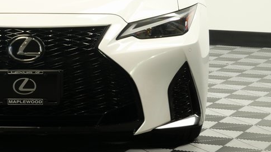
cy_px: 30
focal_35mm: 148
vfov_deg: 8.2
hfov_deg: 14.3
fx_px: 1063
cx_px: -1
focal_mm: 32
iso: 250
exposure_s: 1/250
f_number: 5.6
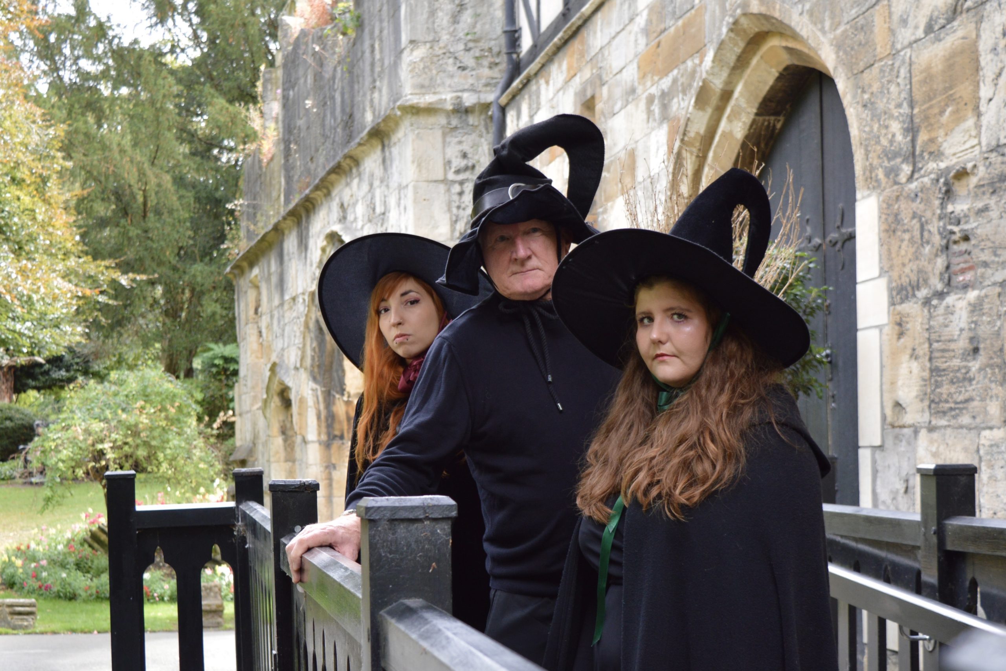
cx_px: 503
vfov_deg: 28.9
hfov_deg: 42.3
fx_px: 1299
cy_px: 336
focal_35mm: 46
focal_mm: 31
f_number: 5.6
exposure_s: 1/125
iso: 250
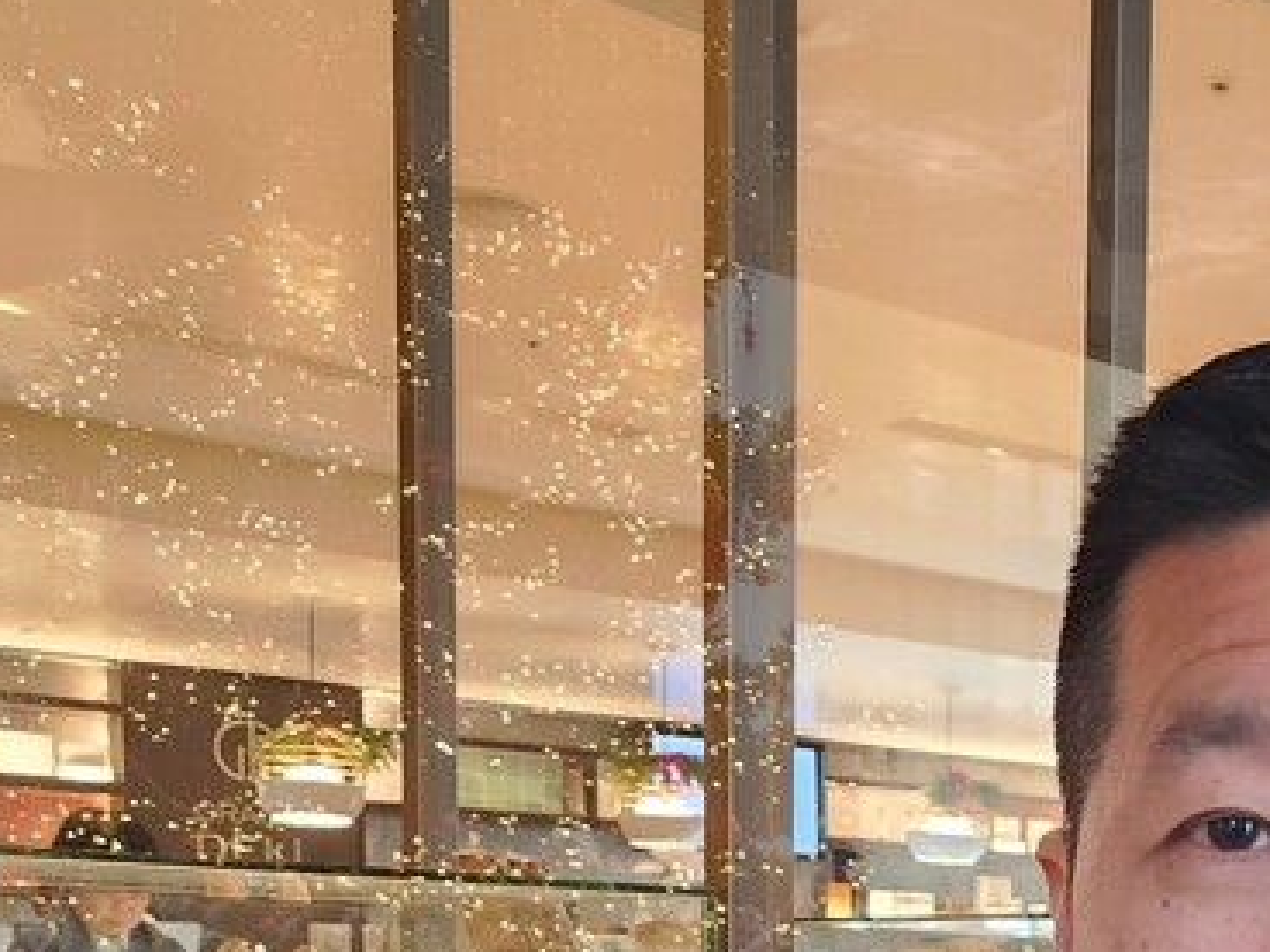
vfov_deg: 22.4
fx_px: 2201
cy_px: 1166
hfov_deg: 30.4
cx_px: 1201
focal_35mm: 60
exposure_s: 1/60
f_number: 1.8
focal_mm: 6.4
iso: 640
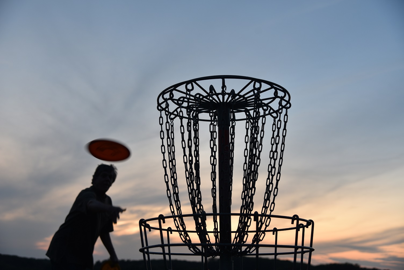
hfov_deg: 42.7
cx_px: 202
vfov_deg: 29.3
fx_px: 516
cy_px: 135
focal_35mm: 46
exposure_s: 1/30
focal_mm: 46
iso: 200
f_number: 4
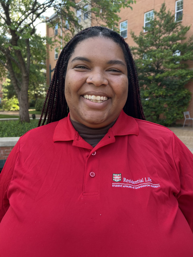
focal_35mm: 26
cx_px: 96
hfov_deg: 53.1
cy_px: 128
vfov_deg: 67.3
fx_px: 193
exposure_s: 1/228
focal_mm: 5.7
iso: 40
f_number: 1.5
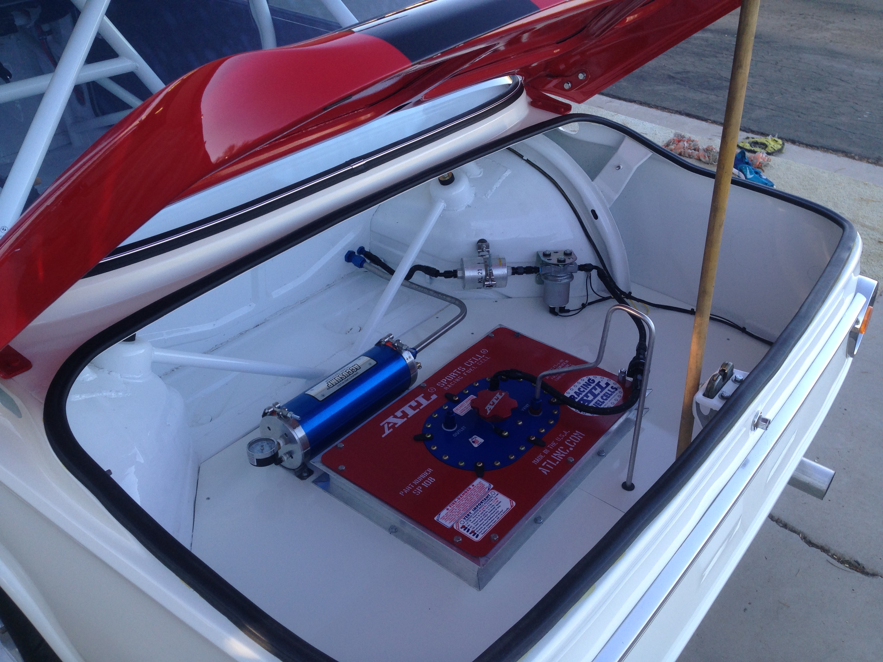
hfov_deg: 55.4
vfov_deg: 42.9
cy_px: 331
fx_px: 842
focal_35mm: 33
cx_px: 442
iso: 50
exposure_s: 1/175
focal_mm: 4.12
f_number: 2.4
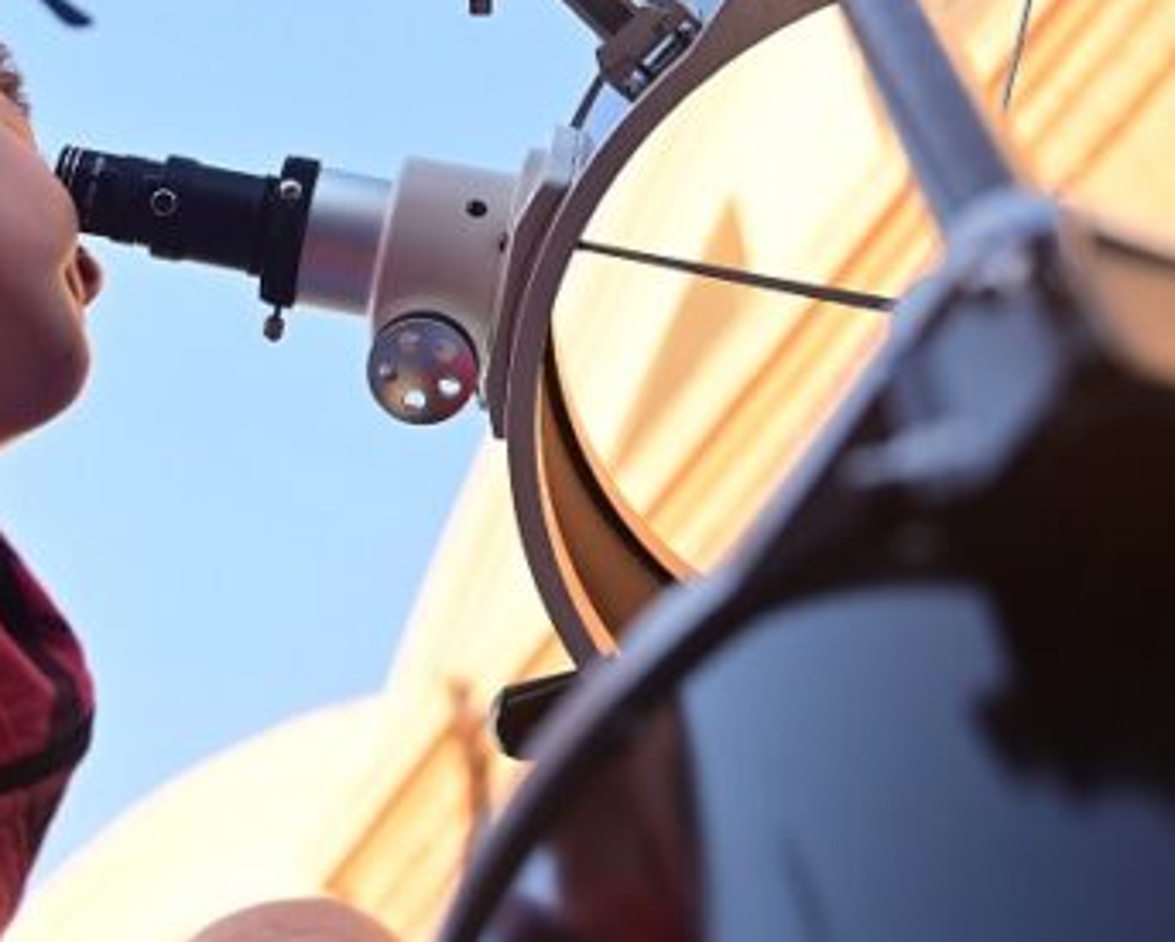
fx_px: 2715
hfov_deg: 24.4
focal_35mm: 78
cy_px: 319
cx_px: 469
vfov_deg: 19.6
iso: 250
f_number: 4
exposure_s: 1/160
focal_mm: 41
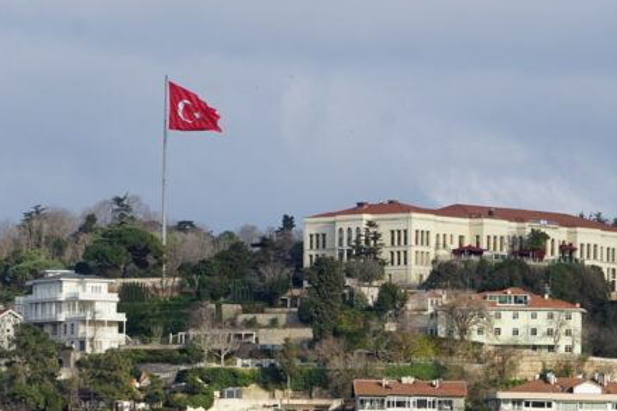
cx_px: 175
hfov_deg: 6.9
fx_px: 5090
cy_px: 330
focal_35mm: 297
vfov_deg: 4.6
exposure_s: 1/200
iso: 100
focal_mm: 127
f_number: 7.1
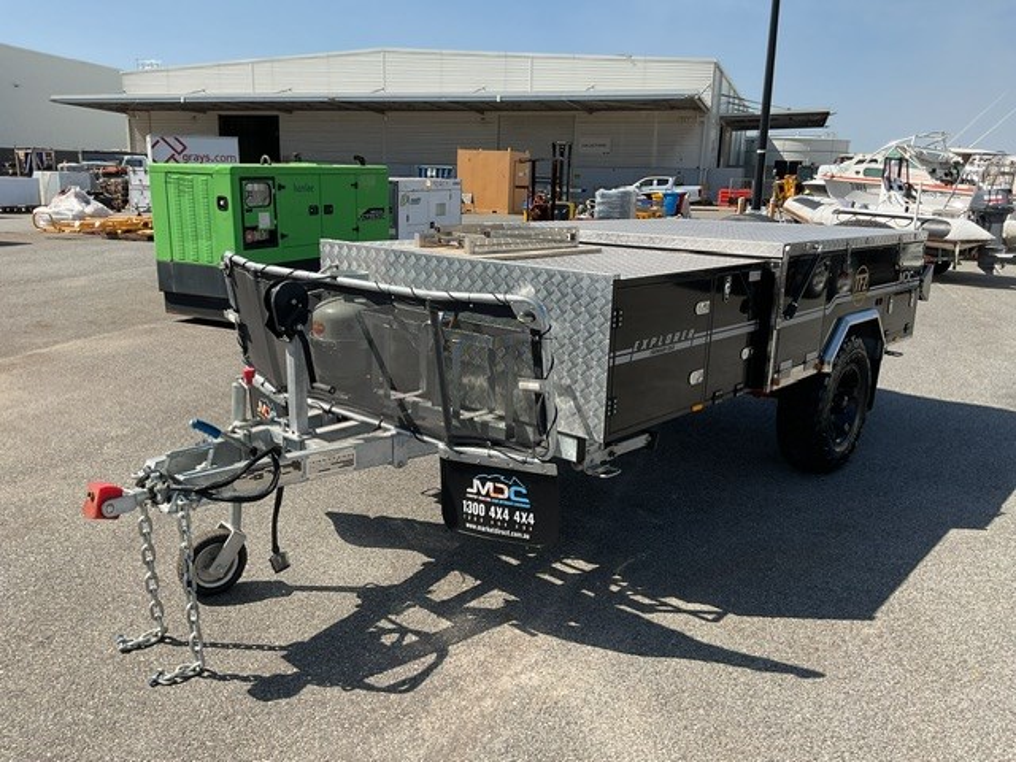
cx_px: 508
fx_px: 851
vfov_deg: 48.2
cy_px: 381
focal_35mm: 29
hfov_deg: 61.7
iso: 16
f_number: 1.8
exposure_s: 1/1412
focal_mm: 3
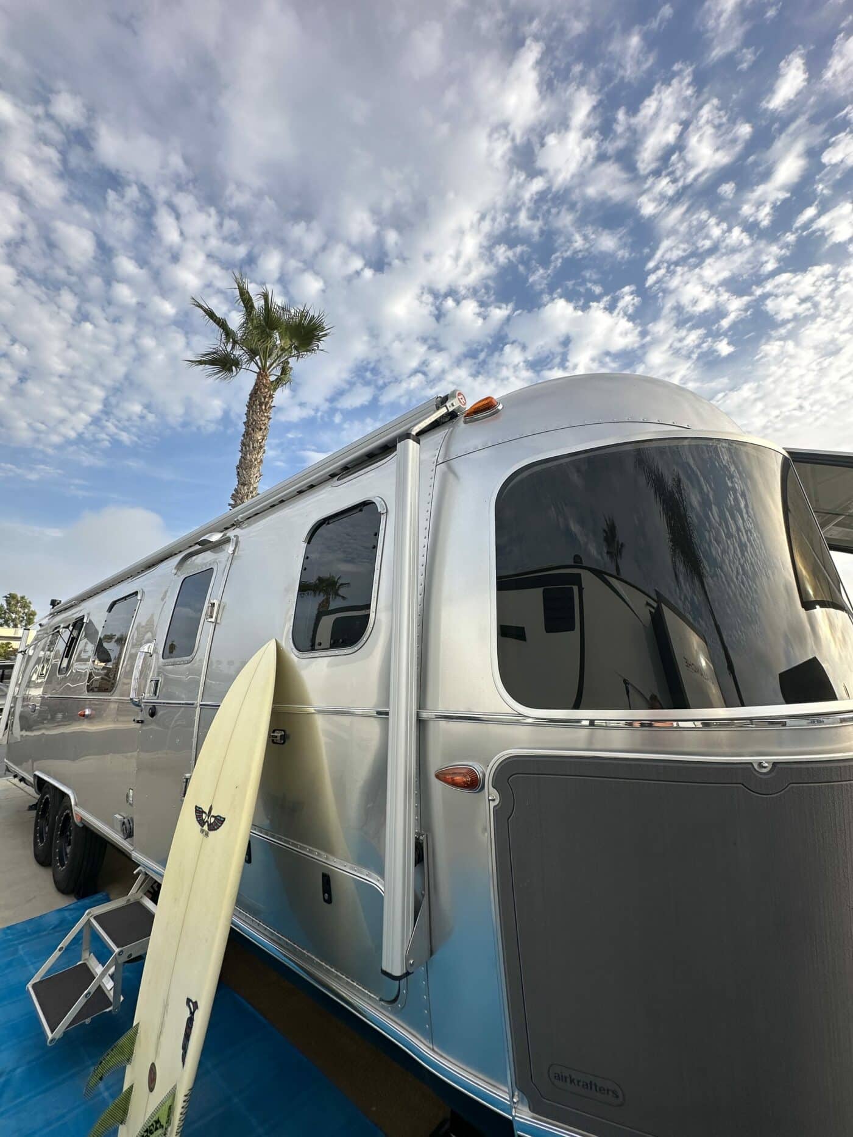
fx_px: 460
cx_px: 426
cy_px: 568
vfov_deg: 102.1
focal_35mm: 14
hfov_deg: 85.7
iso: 50
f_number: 2.2
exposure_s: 1/1304
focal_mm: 2.22
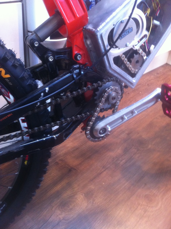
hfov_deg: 40.6
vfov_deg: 52.7
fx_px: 231
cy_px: 114
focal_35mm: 35
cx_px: 86
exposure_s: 1/15
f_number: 2.8
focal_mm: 3.85
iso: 250
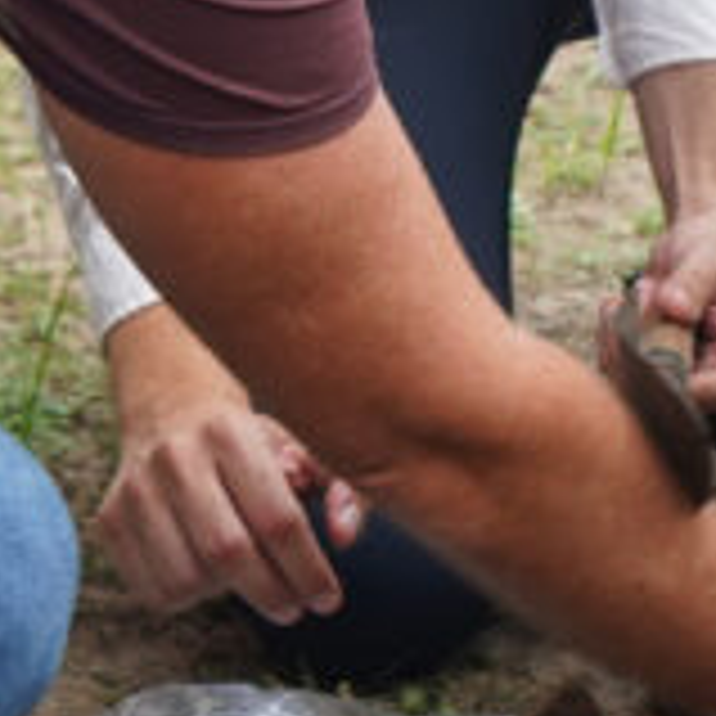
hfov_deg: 9.2
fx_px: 4353
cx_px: 932
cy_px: -54
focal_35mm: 186
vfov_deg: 9.3
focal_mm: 29
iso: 640
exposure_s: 1/125
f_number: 4
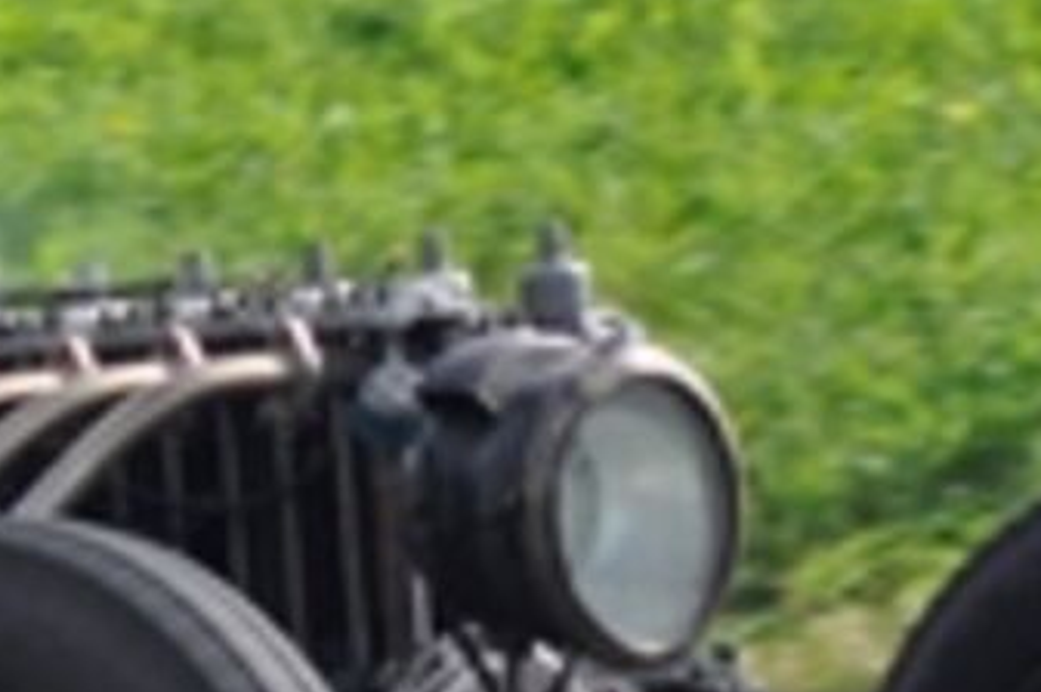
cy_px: 453
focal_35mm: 957
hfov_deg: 2.2
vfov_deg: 1.4
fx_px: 27646
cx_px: -318
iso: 250
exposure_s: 1/1000
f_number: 4.2
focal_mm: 112
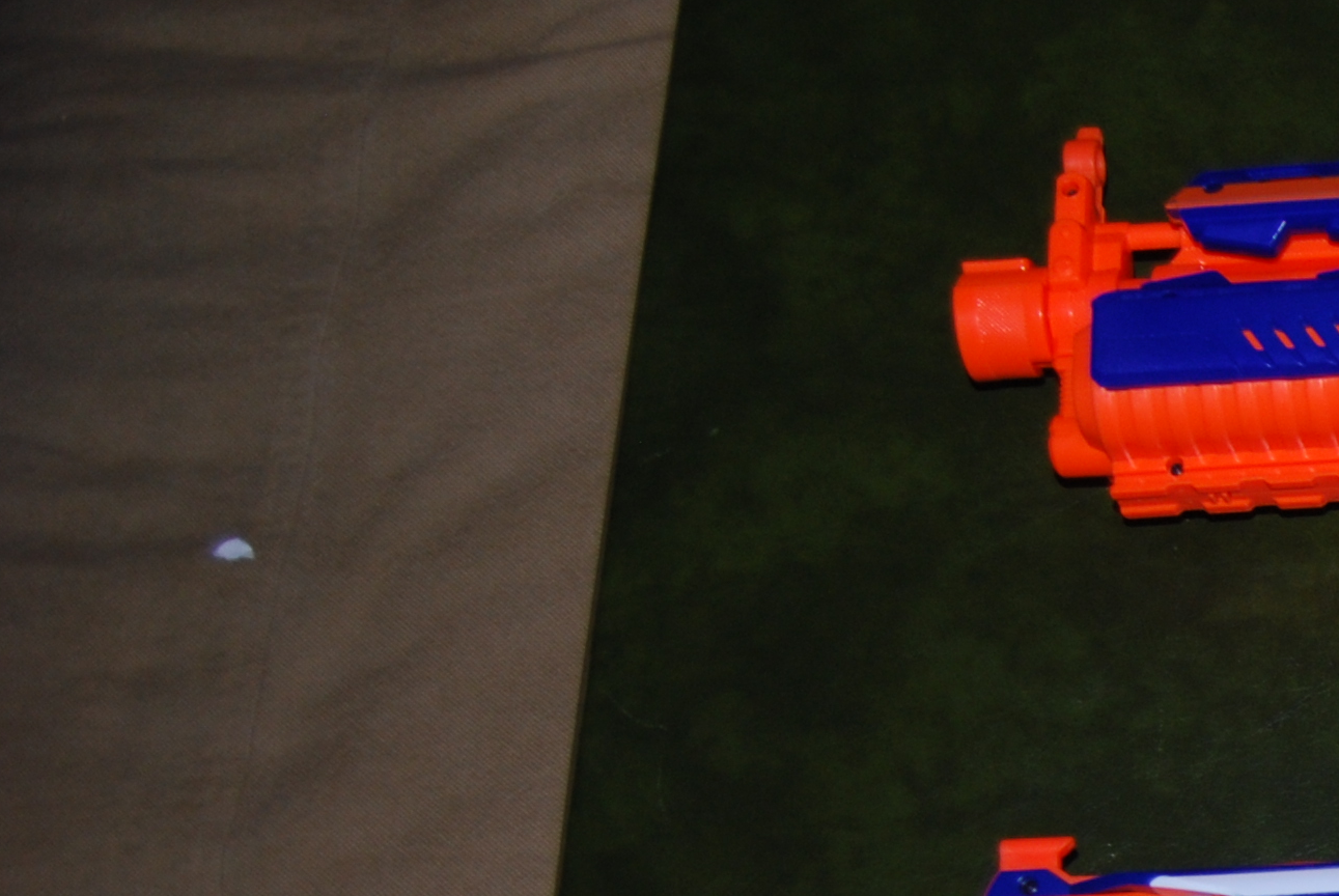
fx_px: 3016
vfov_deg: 16.3
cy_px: 1042
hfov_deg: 21.3
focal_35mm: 81
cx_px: 1984
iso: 200
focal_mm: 18
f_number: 3.5
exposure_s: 1/60
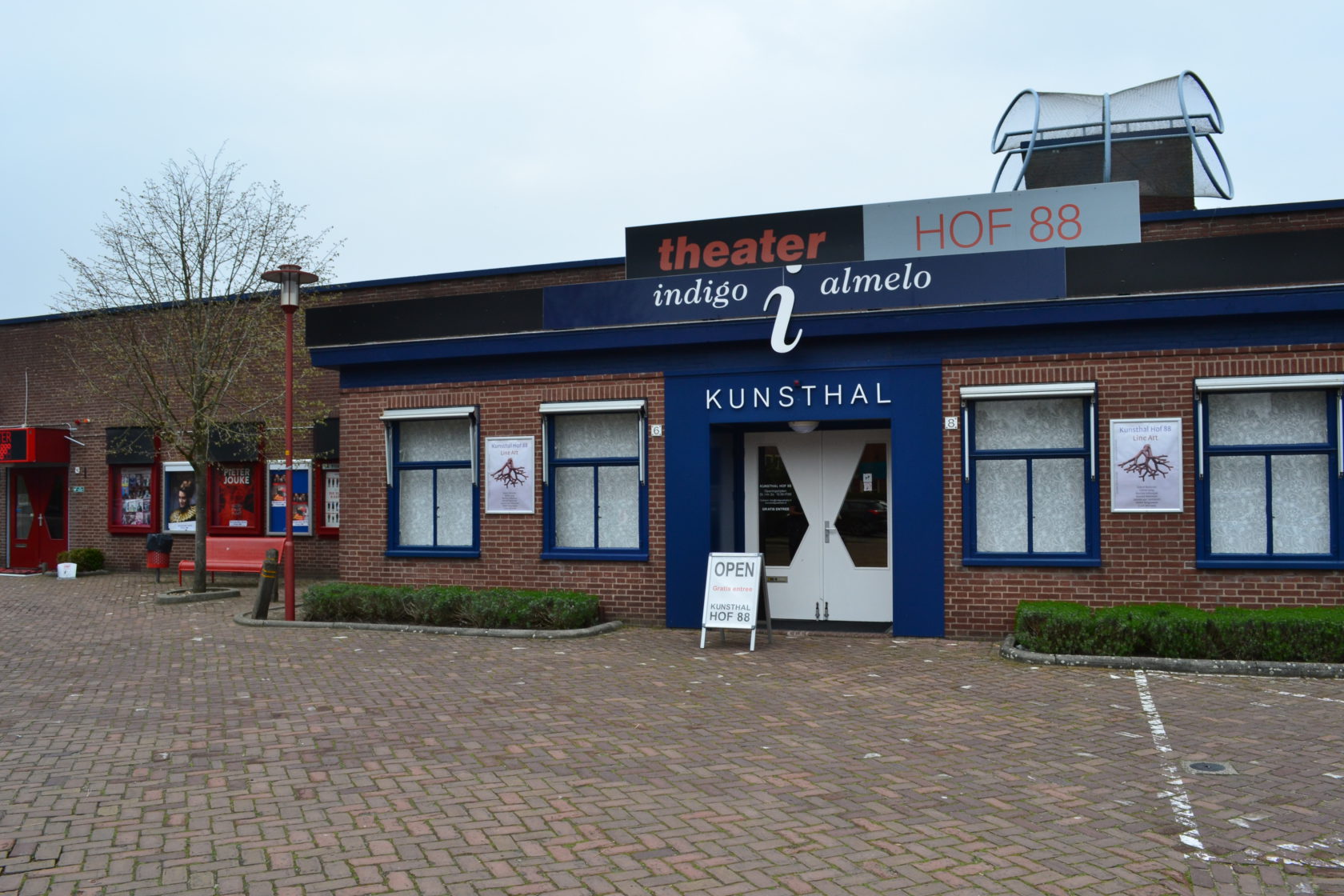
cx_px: 672
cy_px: 448
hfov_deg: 67.4
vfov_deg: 47.9
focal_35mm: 27
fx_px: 1008
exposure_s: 1/250
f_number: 10
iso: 400
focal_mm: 18
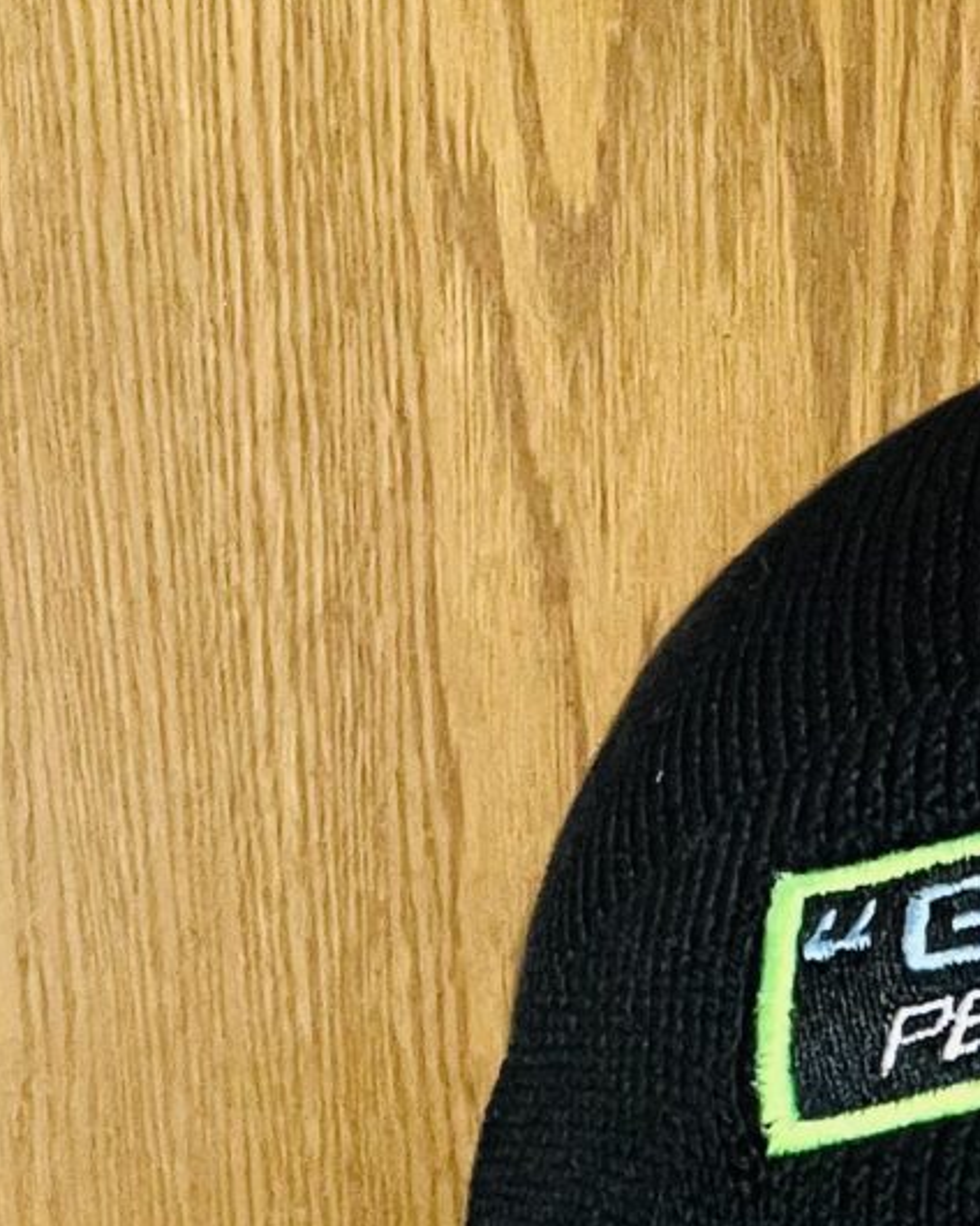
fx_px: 3843
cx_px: 1507
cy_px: 1786
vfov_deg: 16.6
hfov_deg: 13.6
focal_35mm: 106
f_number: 2.2
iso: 200
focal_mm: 2.71
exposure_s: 1/60
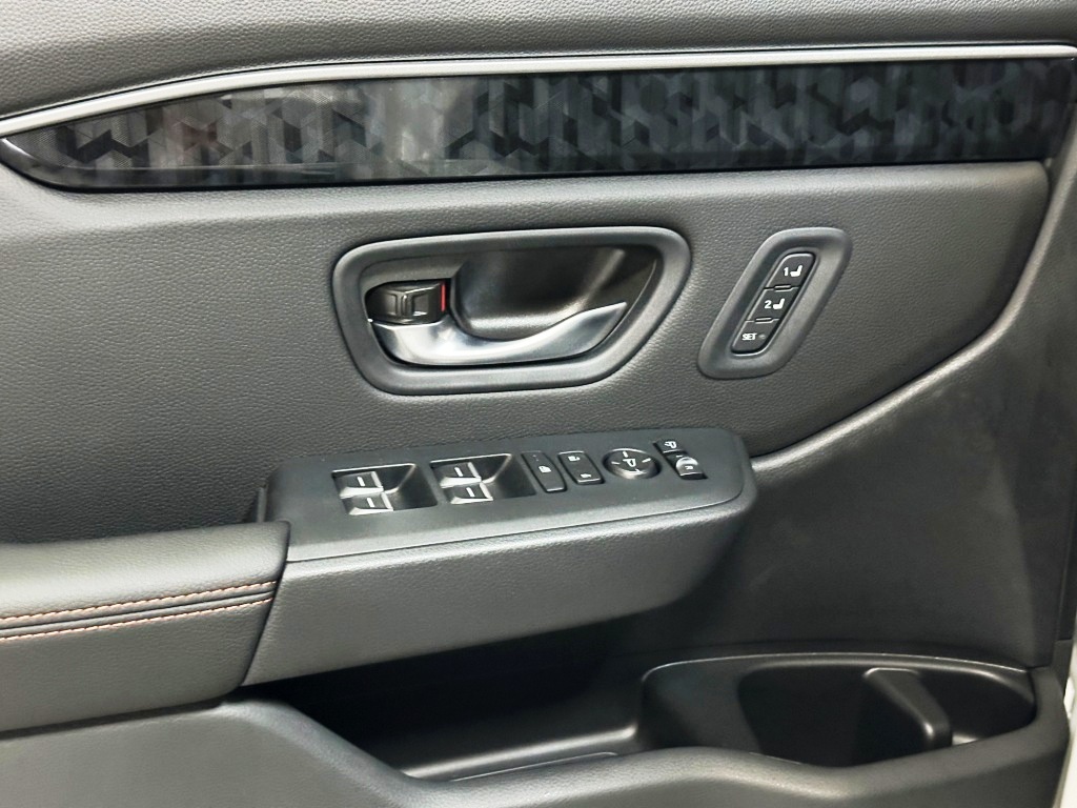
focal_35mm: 48
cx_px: 538
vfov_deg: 30.3
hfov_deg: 39.7
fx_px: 1493
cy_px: 404
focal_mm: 6.86
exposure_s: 1/24
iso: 640
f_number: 1.78
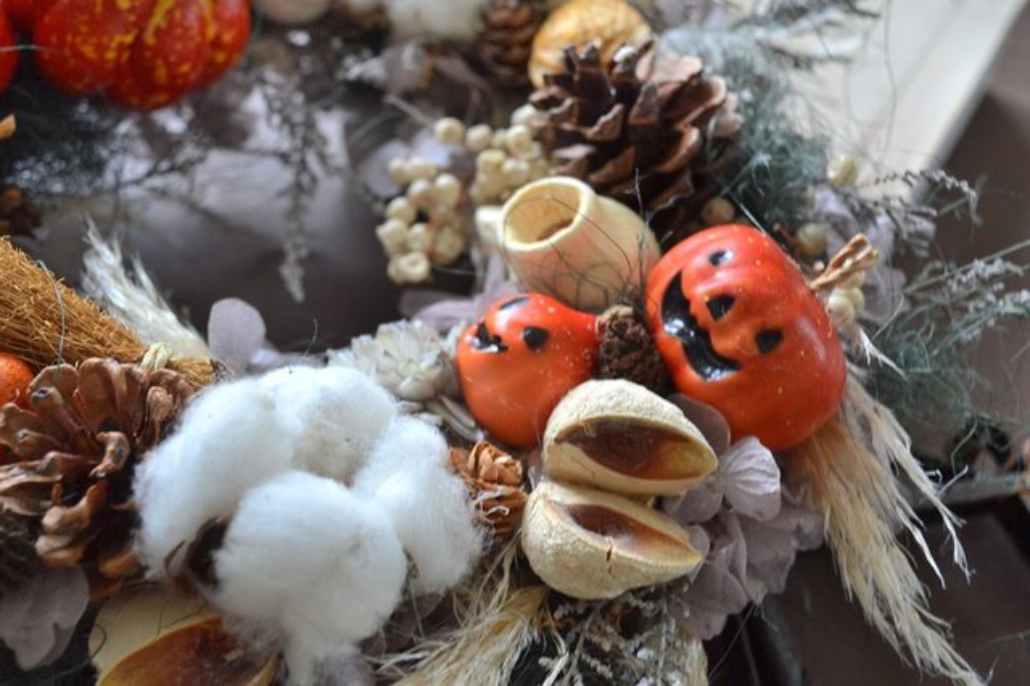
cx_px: 515
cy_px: 343
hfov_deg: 43.6
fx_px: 1287
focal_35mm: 45
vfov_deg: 29.8
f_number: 4.5
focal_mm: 30
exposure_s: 1/25
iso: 400
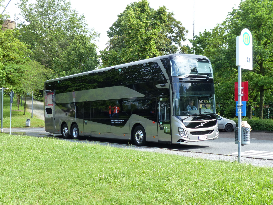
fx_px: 355
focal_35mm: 45
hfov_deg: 42.1
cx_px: 136
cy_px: 102
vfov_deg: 32.2
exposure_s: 1/320
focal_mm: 8.1
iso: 160
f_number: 4
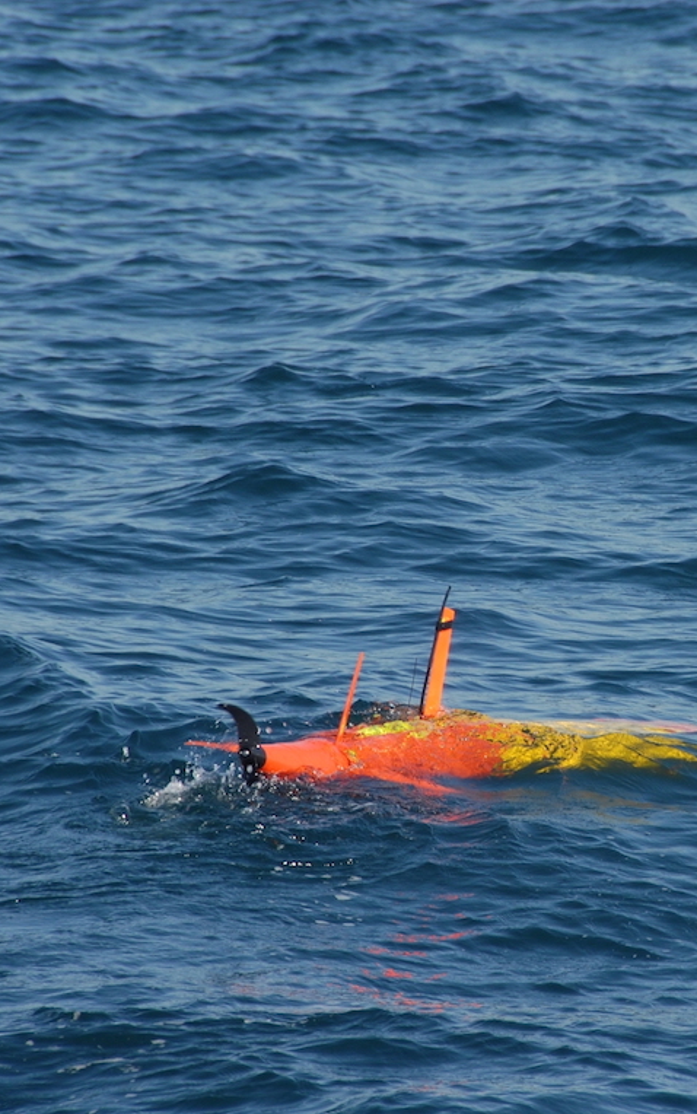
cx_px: 663
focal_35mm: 460
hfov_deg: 2.9
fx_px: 13970
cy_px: 556
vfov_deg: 4.6
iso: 200
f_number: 9
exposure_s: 1/320
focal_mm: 200
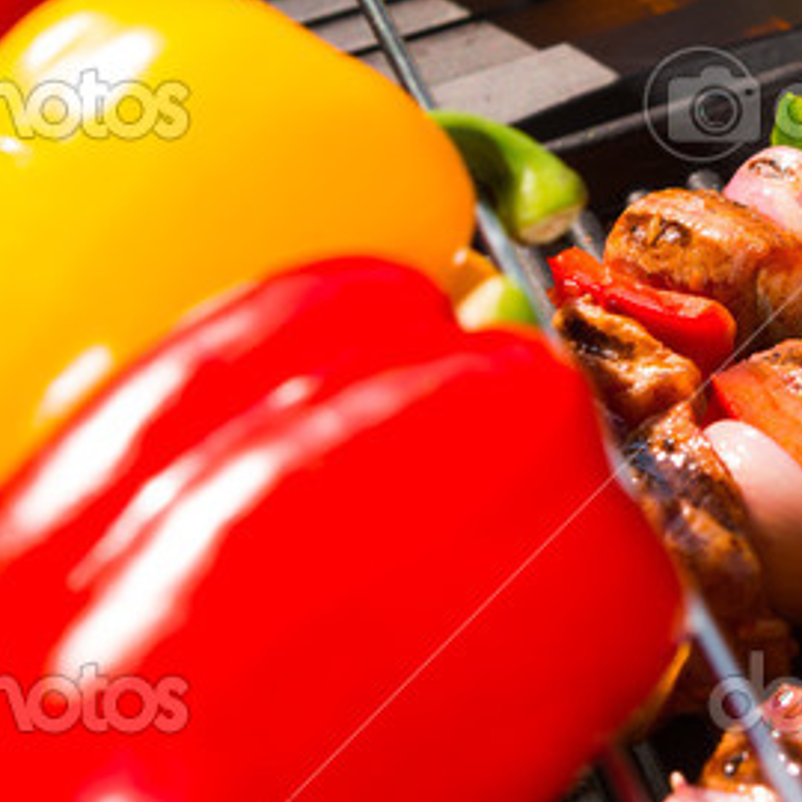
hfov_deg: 8.9
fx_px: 5059
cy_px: 108
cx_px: 982
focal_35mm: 193
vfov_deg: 9.0
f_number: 8
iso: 100
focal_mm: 60
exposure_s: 1/250
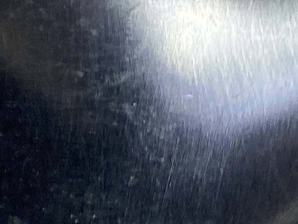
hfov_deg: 8.2
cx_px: -706
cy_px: 19
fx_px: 1618
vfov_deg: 7.9
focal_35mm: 188
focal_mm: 4.25
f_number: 1.8
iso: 32
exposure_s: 1/198
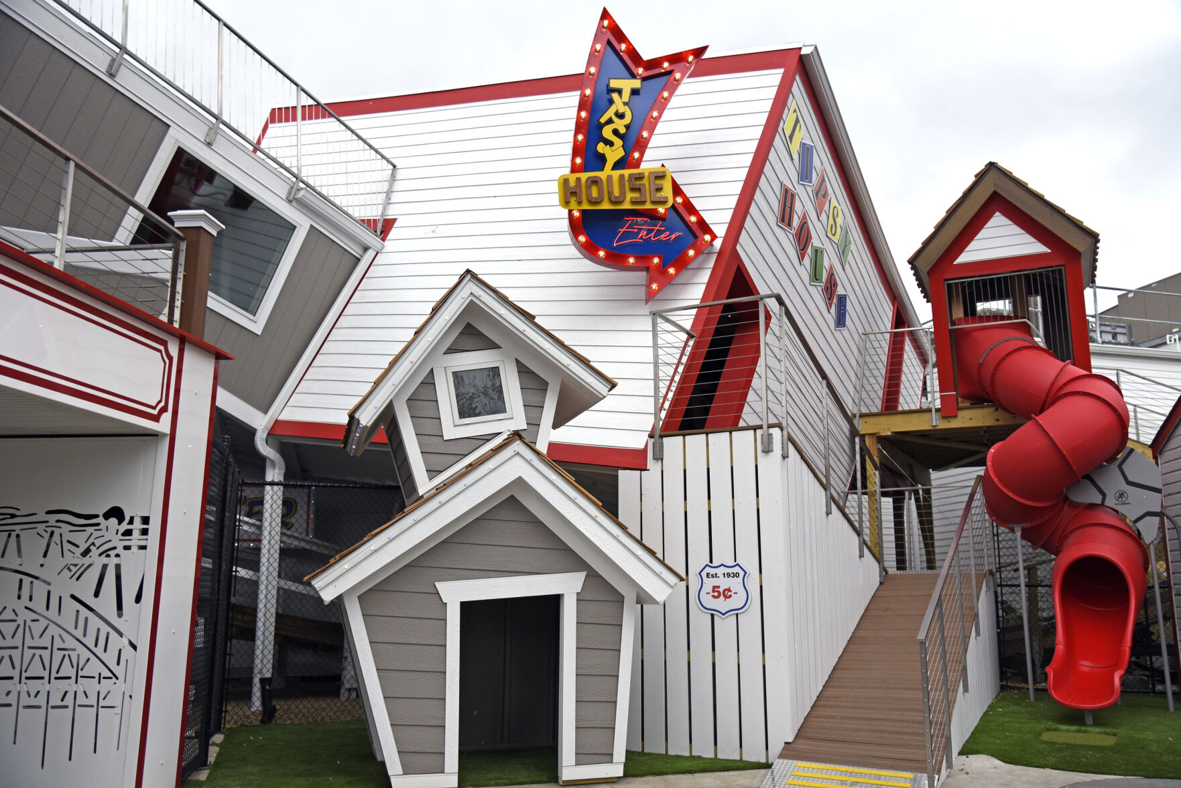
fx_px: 984
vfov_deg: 43.6
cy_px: 394
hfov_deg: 61.9
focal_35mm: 30
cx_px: 590
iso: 560
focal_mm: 30
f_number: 4
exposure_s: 1/4000
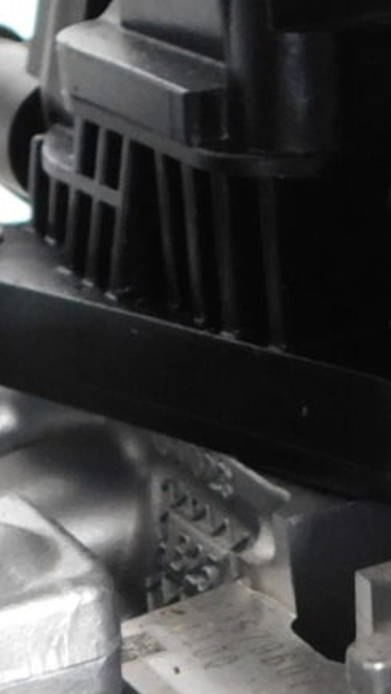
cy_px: 549
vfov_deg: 18.0
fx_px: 2173
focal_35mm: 118
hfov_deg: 10.3
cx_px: 268
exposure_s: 1/30
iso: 280
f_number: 3
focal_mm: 4
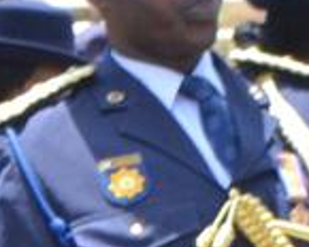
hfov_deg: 3.1
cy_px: 277
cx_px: -418
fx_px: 5631
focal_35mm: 616
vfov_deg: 2.5
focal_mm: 55
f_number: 13
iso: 800
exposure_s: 1/200
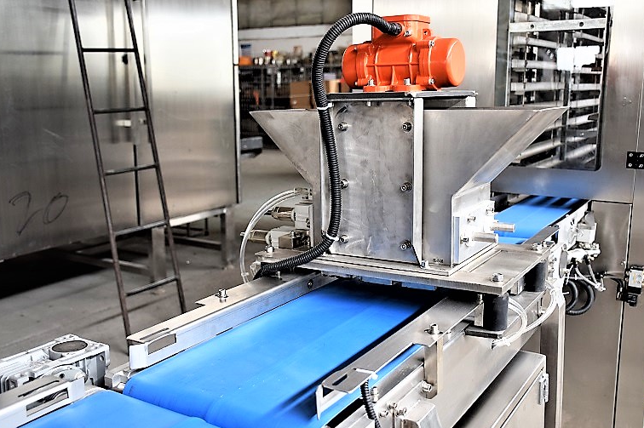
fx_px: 653
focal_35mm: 37
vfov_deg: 36.3
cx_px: 329
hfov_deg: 52.5
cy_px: 212
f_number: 3.8
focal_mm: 23
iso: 500
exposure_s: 1/15
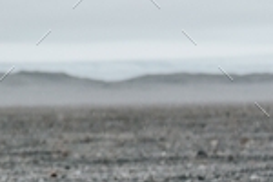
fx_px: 2085
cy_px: 49
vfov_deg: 5.0
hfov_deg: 7.3
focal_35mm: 275
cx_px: -166
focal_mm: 70
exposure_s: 1/400
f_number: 3.2
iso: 400
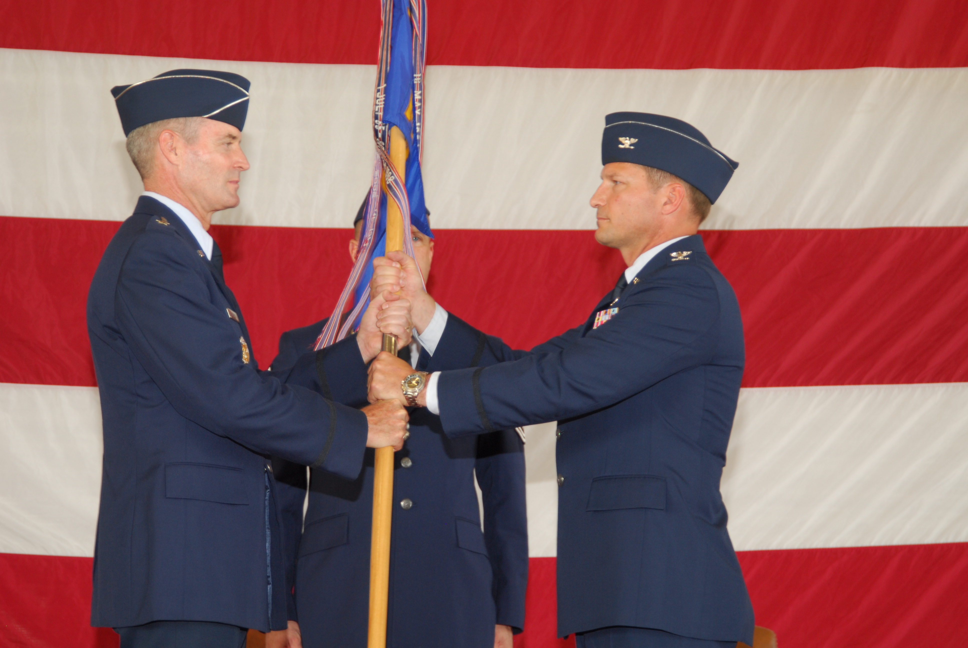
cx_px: 484
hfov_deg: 20.6
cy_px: 324
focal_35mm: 99
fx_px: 2665
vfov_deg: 13.9
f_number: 5.3
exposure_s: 1/60
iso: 250
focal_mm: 66
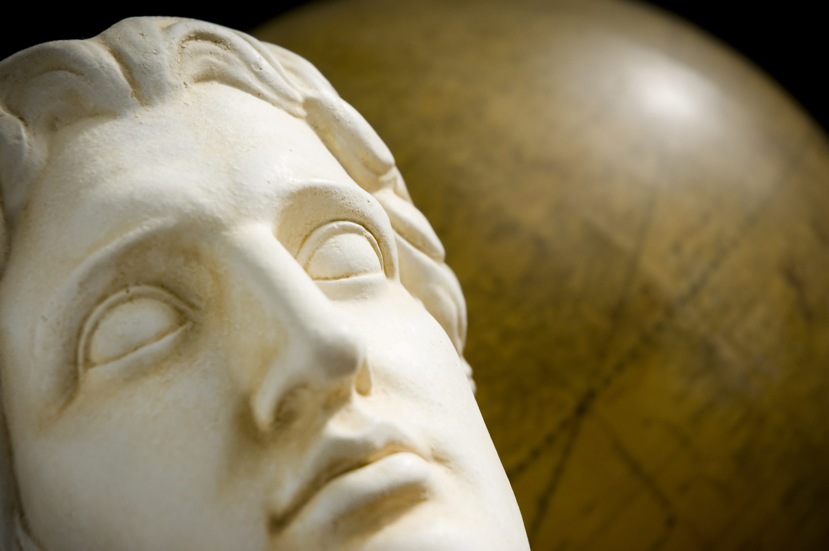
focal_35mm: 105
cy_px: 276
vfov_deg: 13.0
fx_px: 2416
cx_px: 414
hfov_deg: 19.5
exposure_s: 1/160
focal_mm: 70
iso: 200
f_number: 6.3
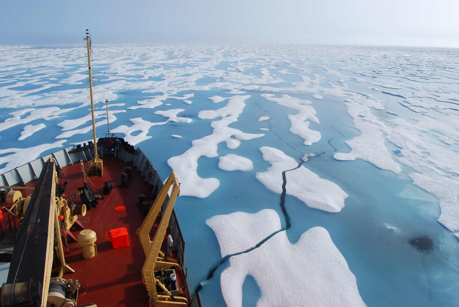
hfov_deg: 67.3
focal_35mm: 27
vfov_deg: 48.1
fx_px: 345
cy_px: 154
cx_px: 230
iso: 100
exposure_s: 1/250
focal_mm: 18
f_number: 8
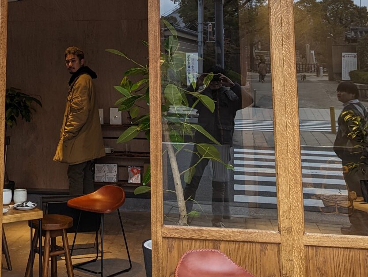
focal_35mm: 59
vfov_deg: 23.7
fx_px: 628
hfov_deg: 32.1
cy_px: -6
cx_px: 91
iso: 100
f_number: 1.85
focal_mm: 6.81
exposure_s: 1/93.2
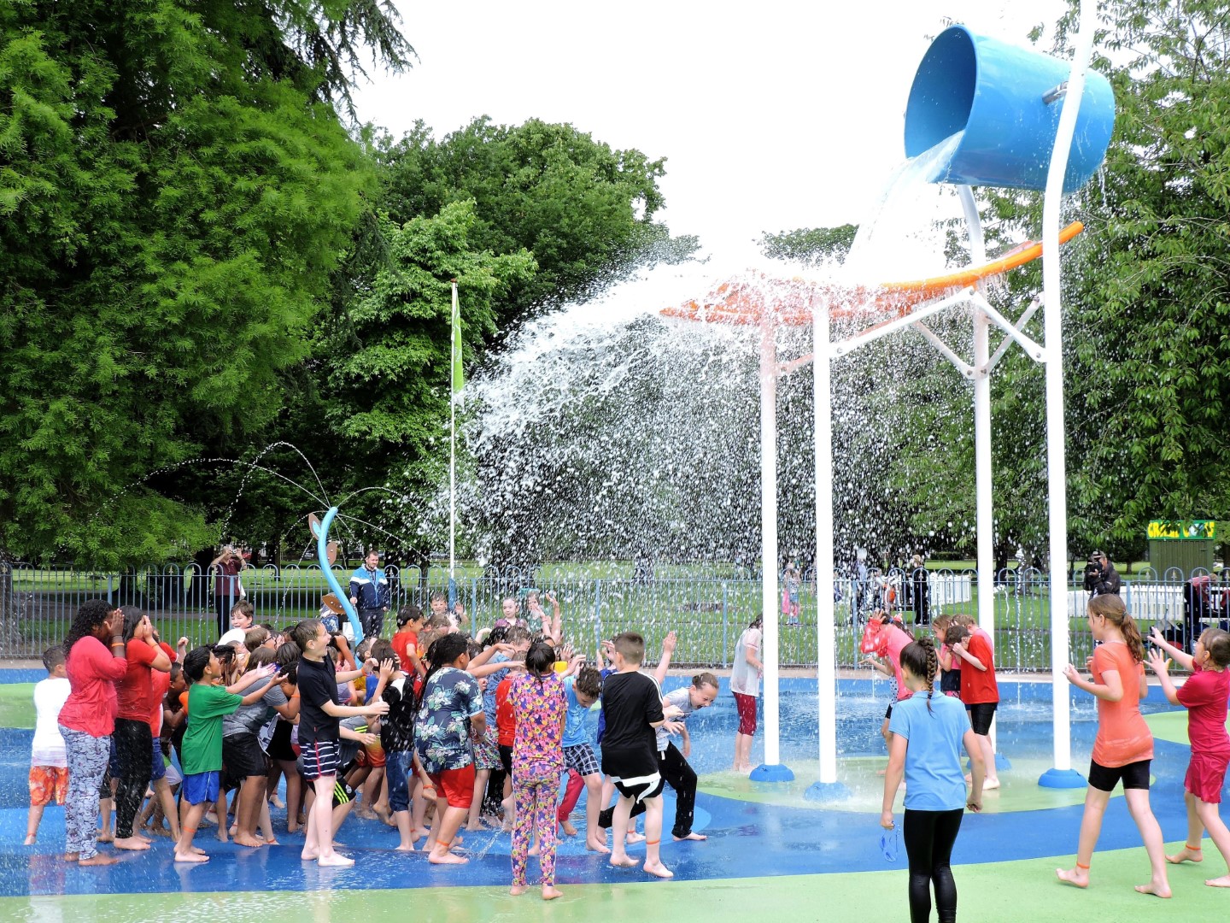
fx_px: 1421
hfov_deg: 46.8
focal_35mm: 40
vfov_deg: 36.0
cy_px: 462
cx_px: 615
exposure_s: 1/320
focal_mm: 7.1
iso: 100
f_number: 3.3
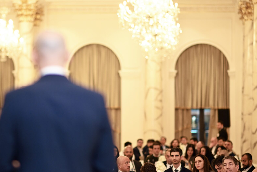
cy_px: 93
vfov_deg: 9.9
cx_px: 80
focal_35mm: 139
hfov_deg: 14.7
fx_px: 992
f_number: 1.4
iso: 500
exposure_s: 1/200
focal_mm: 85
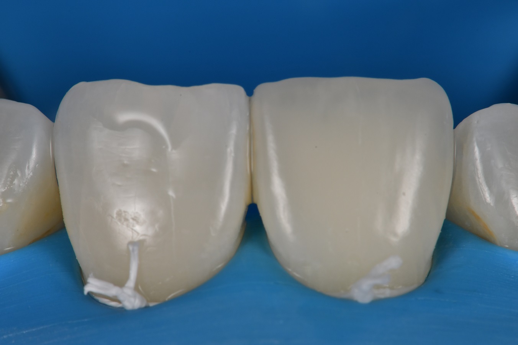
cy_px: 172
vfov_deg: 8.7
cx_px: 259
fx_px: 2258
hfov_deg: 13.1
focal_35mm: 157
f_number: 32
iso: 200
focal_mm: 105
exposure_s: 1/160
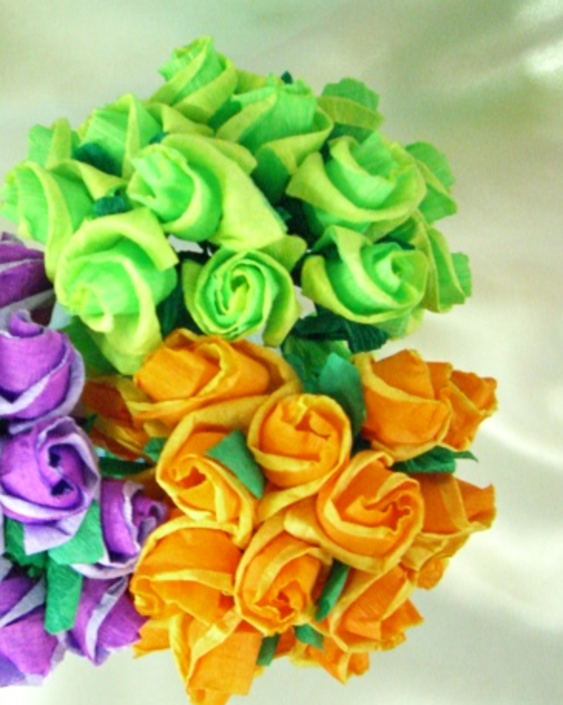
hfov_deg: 28.8
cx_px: 156
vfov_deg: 36.0
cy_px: 364
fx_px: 1084
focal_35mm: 52
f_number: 2.7
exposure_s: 1/15
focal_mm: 6.2
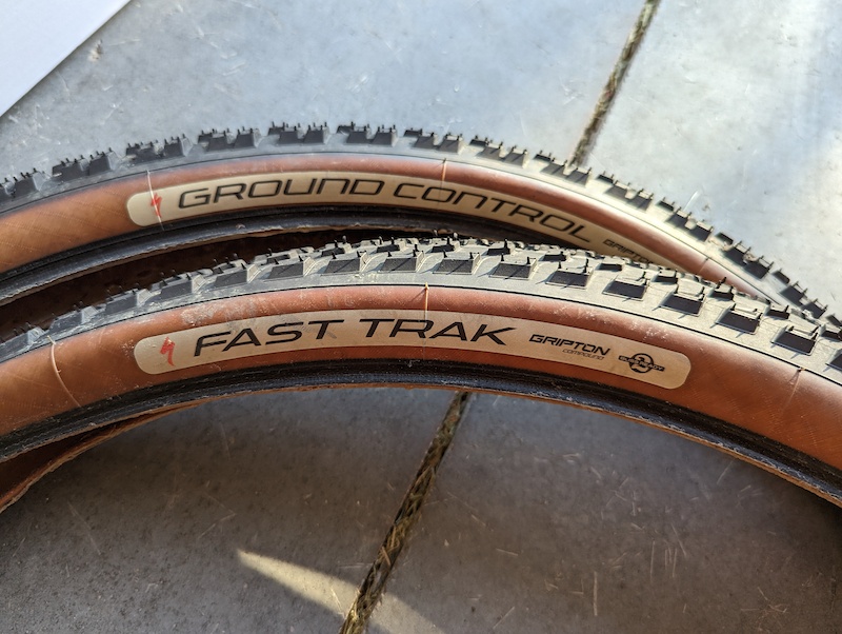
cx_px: 421
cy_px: 317
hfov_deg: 71.5
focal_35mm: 24
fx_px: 584
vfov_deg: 56.9
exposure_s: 1/219
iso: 61
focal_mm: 6.81
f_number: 1.85
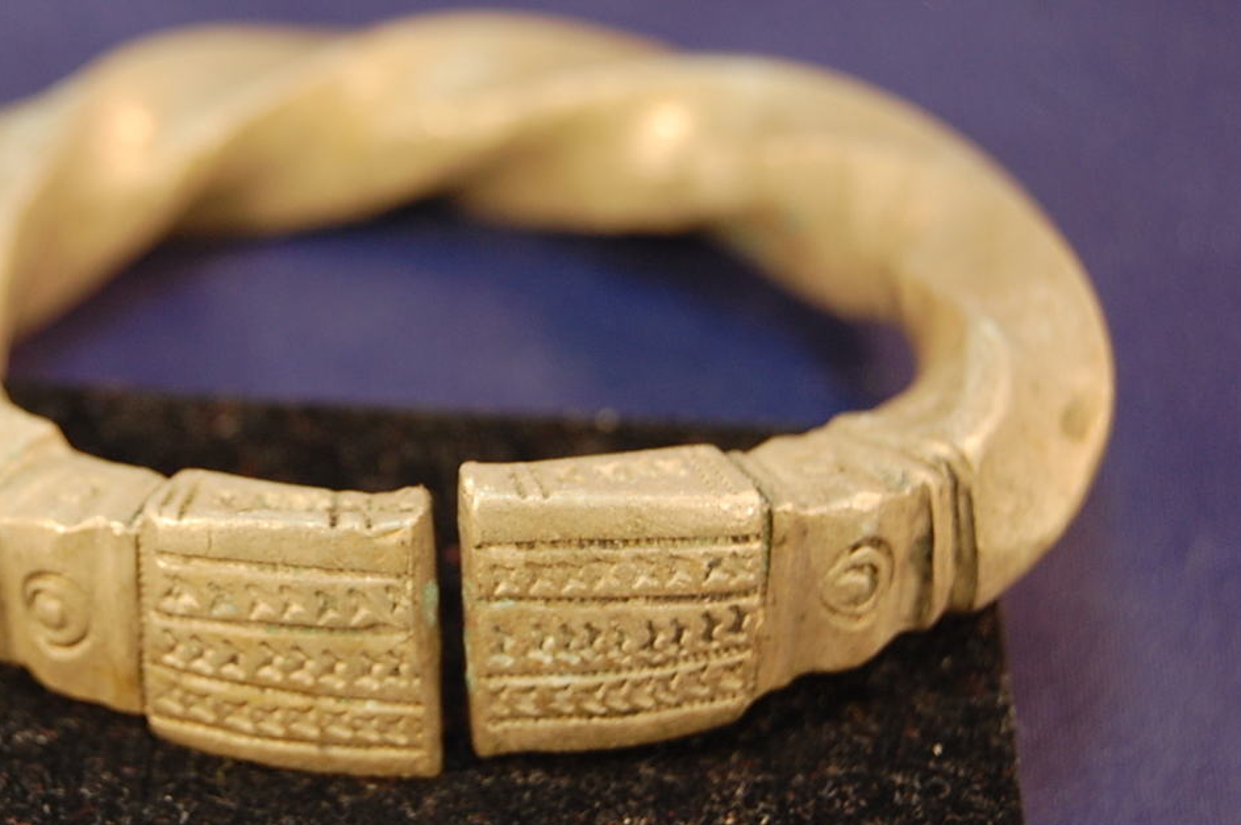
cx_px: 387
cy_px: 326
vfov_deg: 12.0
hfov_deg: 17.9
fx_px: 3916
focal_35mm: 114
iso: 640
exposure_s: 1/30
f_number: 5.6
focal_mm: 55
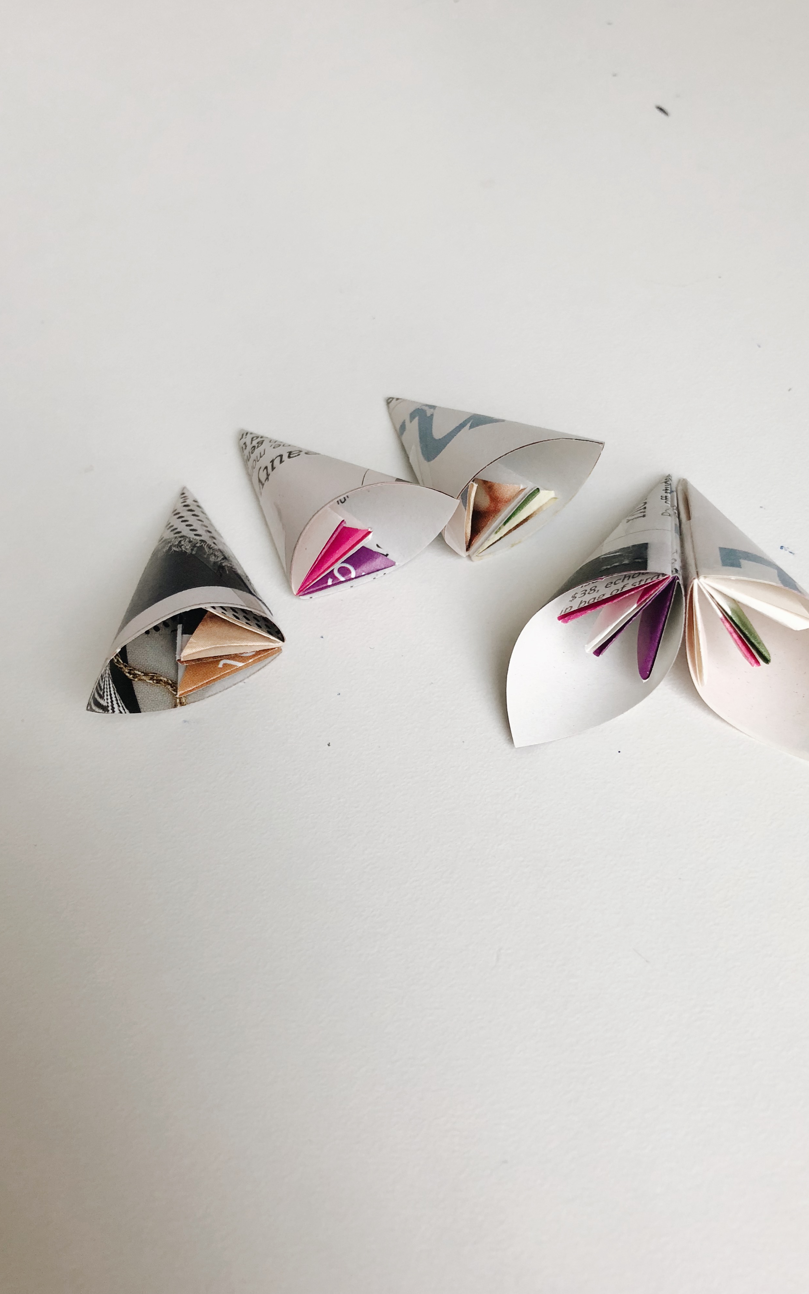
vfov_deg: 62.9
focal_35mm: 30
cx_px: 461
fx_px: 1058
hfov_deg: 41.7
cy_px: 641
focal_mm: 3.99
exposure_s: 1/30
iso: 32
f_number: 1.8
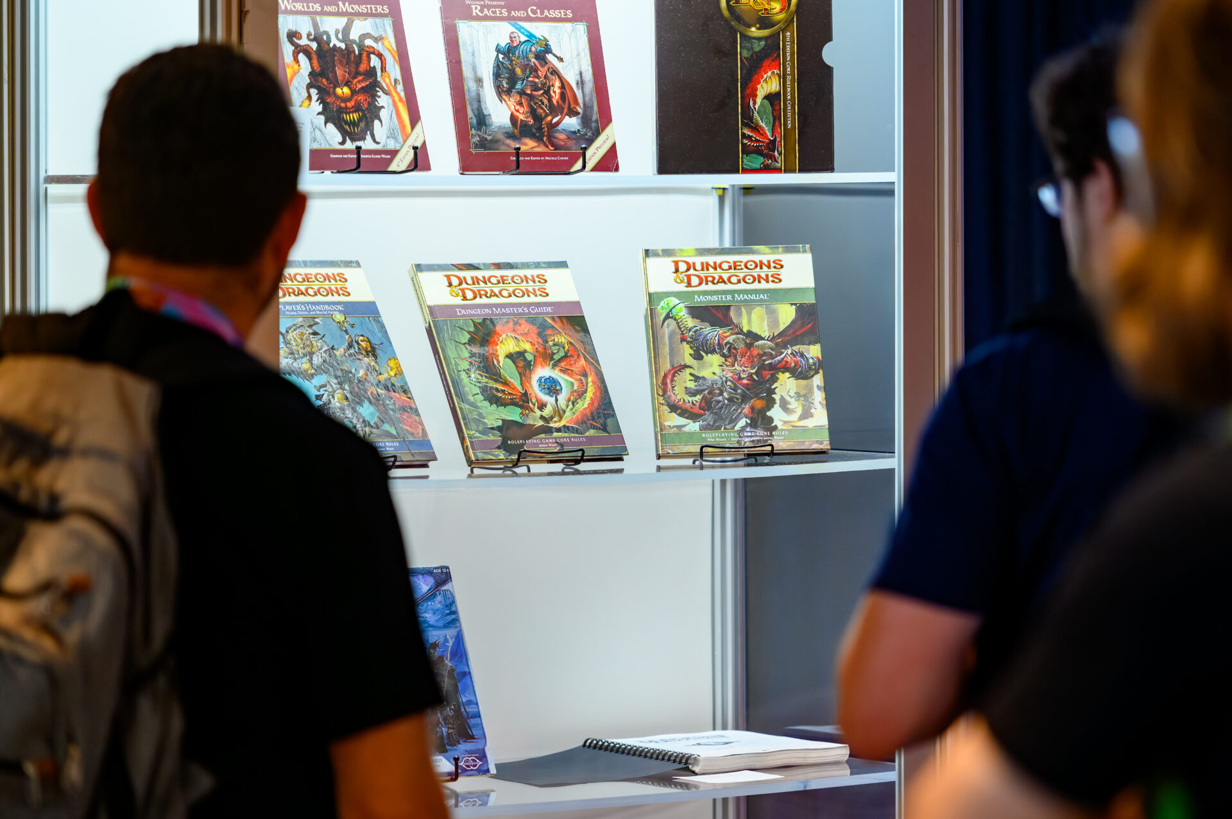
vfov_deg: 8.6
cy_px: 410
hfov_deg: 12.8
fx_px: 5471
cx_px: 616
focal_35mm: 160
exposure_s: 1/400
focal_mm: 160
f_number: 3.2
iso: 1600
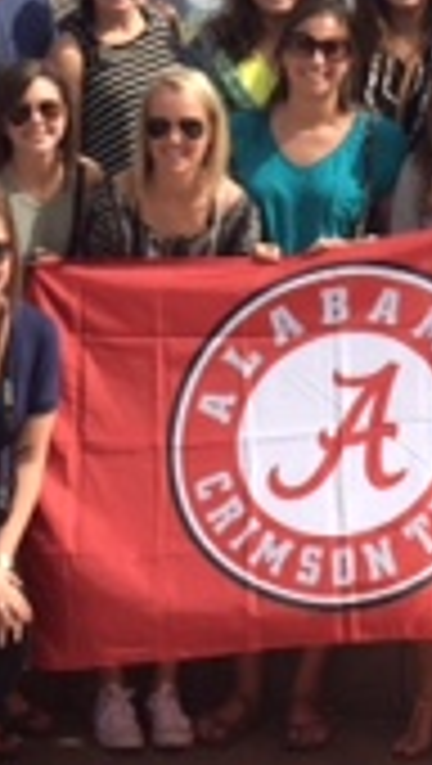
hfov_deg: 10.2
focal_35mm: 119
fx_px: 2416
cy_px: -104
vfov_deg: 17.3
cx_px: 238
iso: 32
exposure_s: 1/3165
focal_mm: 4.15
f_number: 2.2
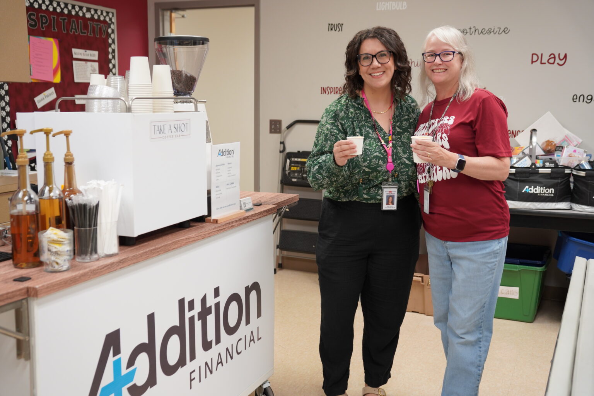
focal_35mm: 40
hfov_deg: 48.2
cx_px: 297
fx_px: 663
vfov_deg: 33.2
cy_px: 198
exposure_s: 1/60
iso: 1000
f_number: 4
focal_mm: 40.2
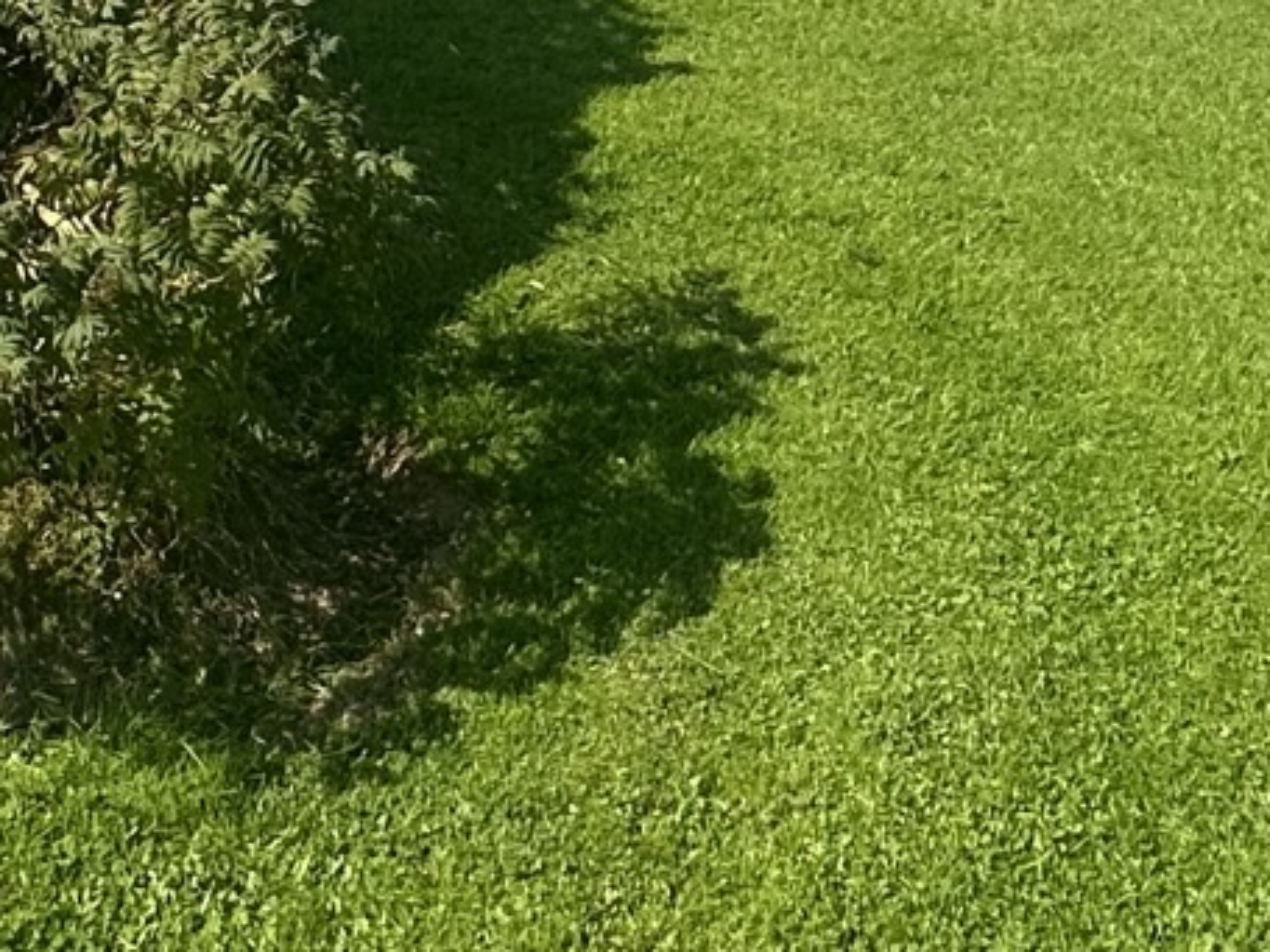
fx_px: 2311
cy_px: -611
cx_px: 662
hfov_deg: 30.7
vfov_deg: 19.3
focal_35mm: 63
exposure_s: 1/2020
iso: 50
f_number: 2.2
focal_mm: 2.22
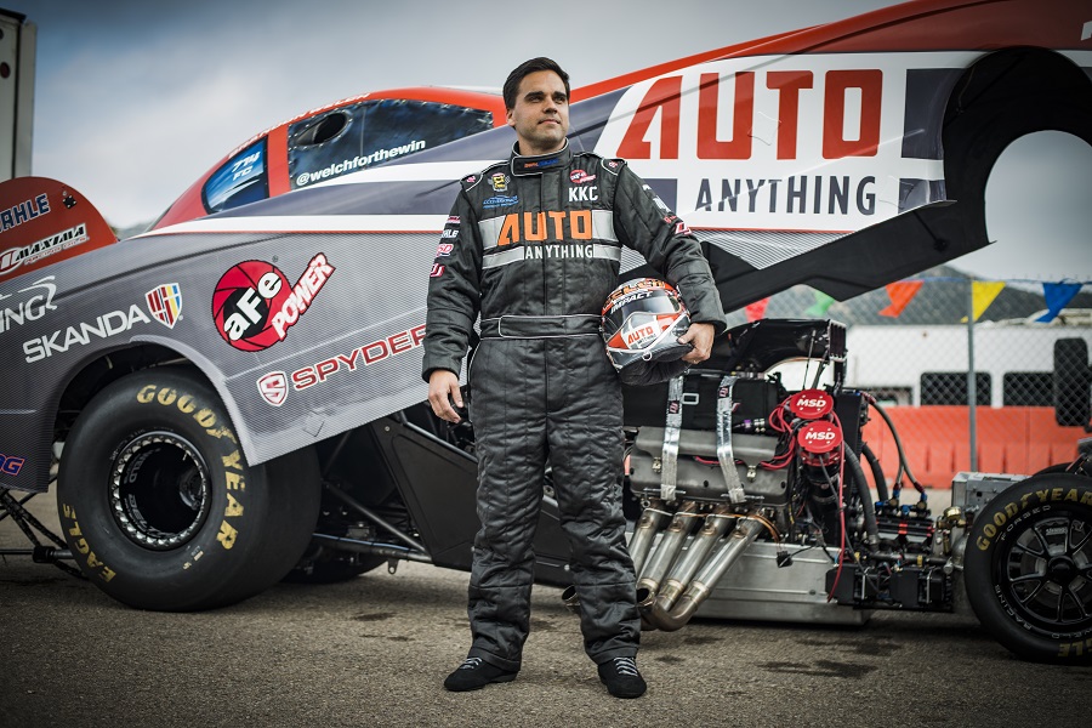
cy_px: 364
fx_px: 1517
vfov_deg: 27.0
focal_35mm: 50
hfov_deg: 39.6
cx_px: 546
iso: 100
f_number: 3.2
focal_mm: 50
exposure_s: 1/125
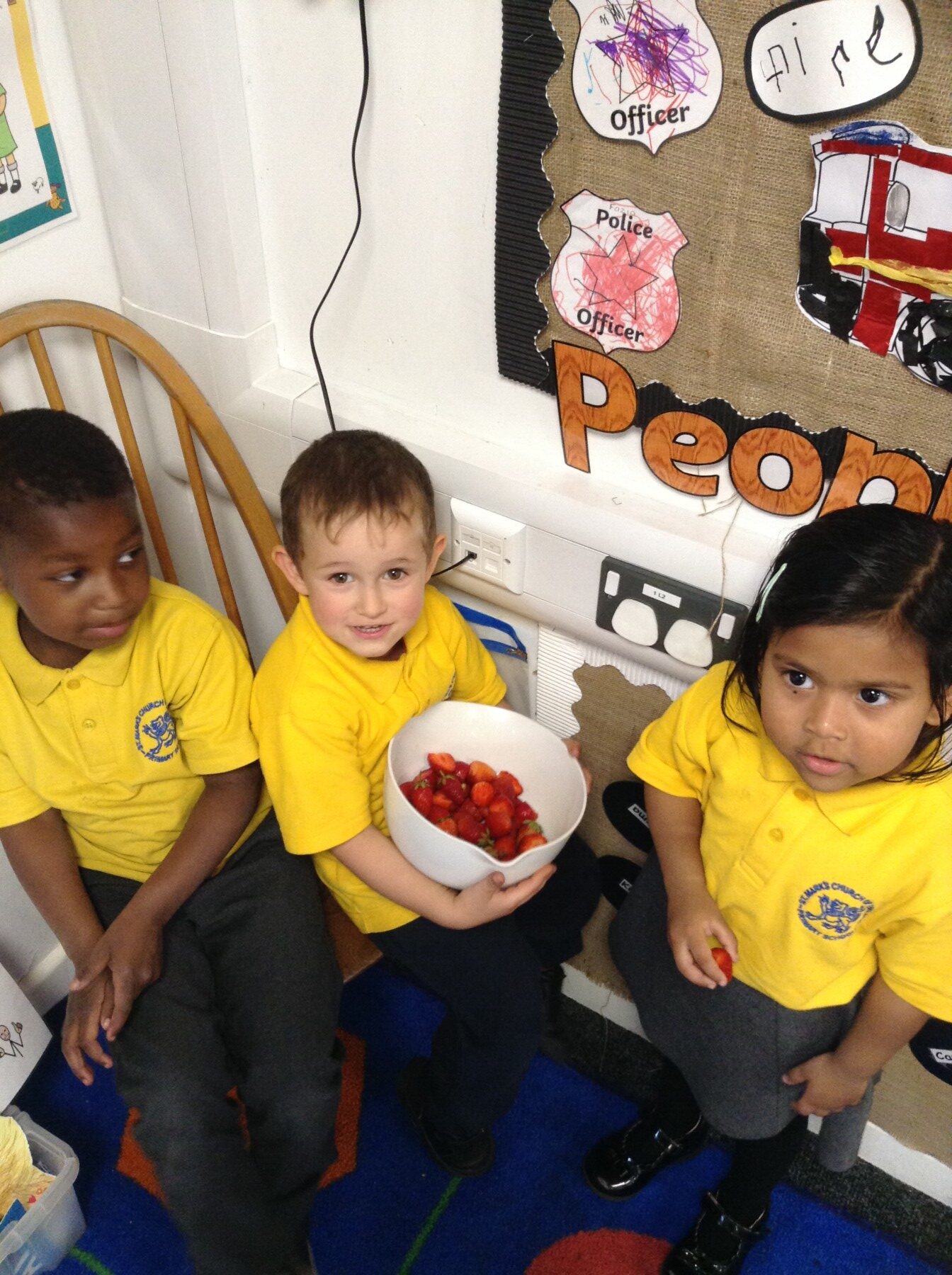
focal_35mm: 33
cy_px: 638
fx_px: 1214
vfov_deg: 55.4
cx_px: 476
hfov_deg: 42.8
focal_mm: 3.3
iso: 125
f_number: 2.4
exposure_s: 1/24
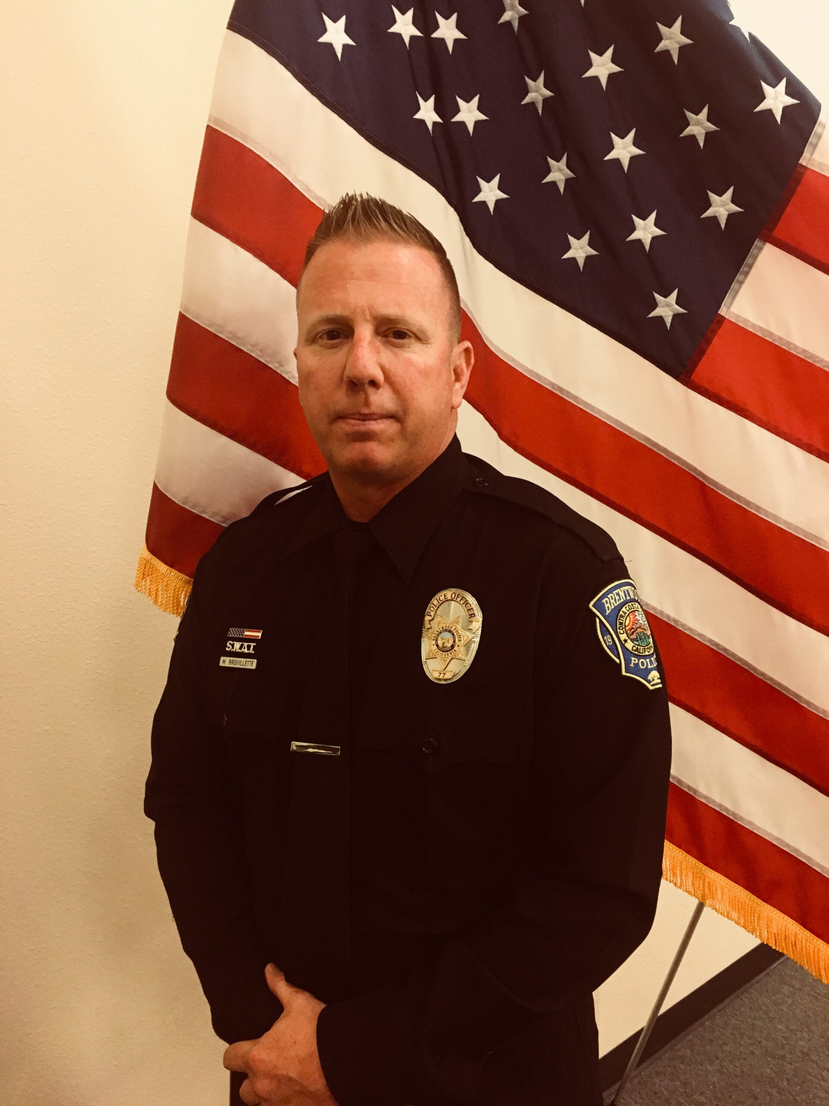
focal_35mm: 29
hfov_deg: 48.2
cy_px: 553
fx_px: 926
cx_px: 414
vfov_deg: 61.7
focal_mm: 4.15
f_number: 2.2
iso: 50
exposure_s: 1/4
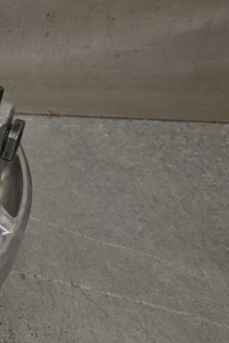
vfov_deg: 21.8
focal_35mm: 93
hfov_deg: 12.3
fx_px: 886
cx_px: -281
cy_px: 218
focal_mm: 4.44
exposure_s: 1/120
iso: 293
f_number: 1.8
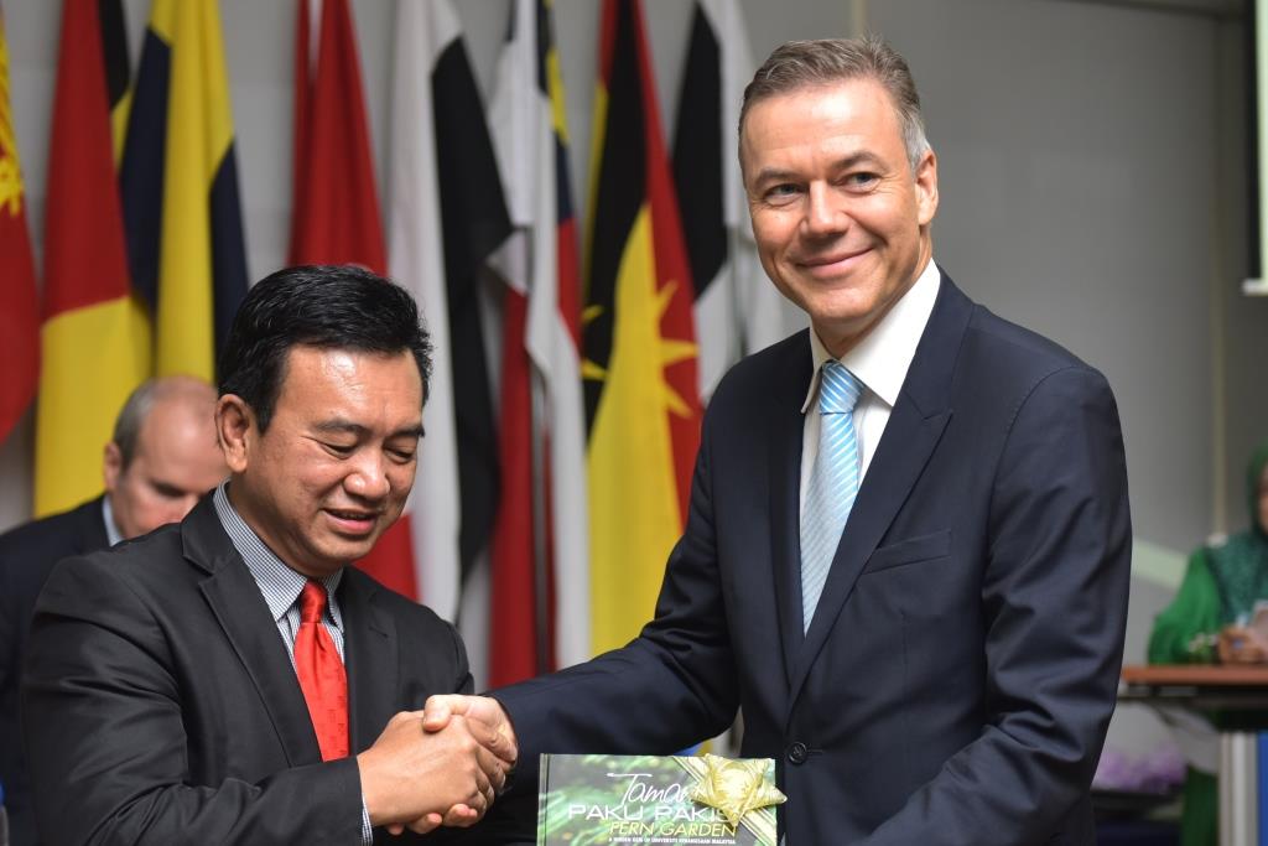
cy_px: 423
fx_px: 2184
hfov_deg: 32.4
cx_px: 634
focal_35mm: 62
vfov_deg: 21.9
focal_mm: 62
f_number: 3.2
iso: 400
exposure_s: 1/200
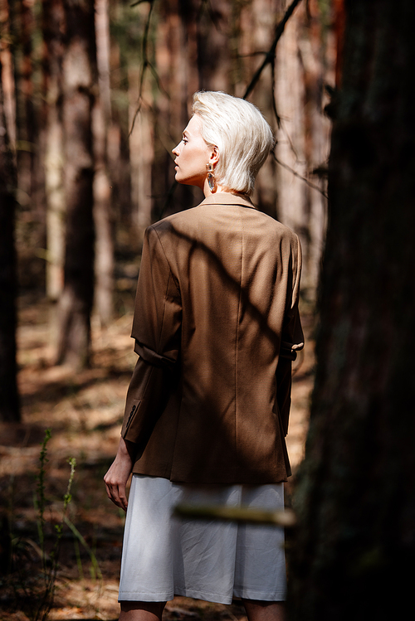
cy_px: 310
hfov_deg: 9.8
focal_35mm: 140
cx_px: 208
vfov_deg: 14.6
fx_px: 2418
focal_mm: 140
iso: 100
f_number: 4
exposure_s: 1/400
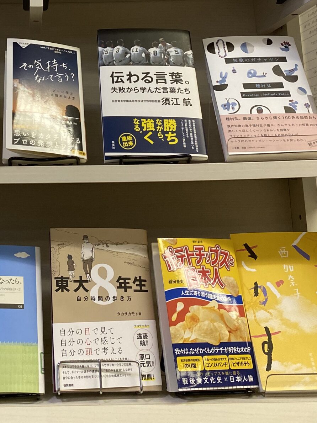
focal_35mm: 56
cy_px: 26
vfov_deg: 32.3
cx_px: 28
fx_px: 684
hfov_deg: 25.2
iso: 200
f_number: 1.8
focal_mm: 4.25
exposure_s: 1/60
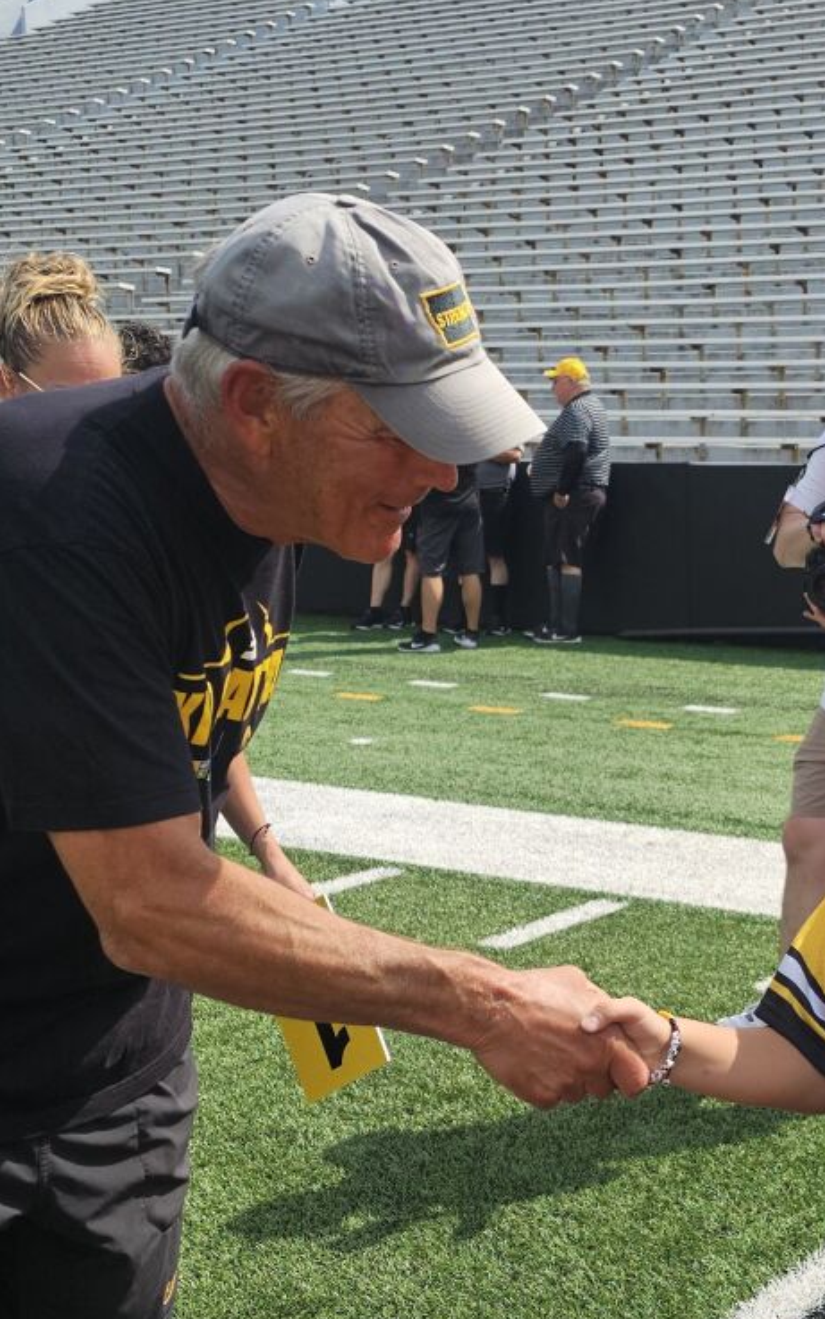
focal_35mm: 55
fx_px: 1977
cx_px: 770
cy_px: 878
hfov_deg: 22.9
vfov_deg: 36.5
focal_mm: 6.3
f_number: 1.7
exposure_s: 1/670
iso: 10
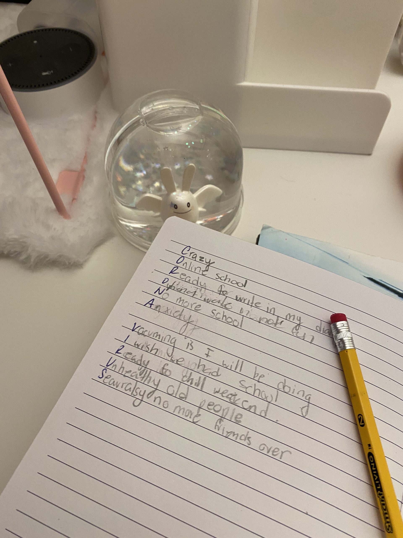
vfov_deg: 67.3
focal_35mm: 26
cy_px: 269
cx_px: 202
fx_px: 404
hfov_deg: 53.1
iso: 125
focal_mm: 4.25
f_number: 1.8
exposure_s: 1/60
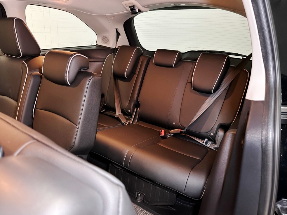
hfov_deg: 69.4
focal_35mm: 25
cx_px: 139
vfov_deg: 54.9
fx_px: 207
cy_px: 110
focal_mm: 6.86
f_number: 1.78
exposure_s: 1/30
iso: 1000
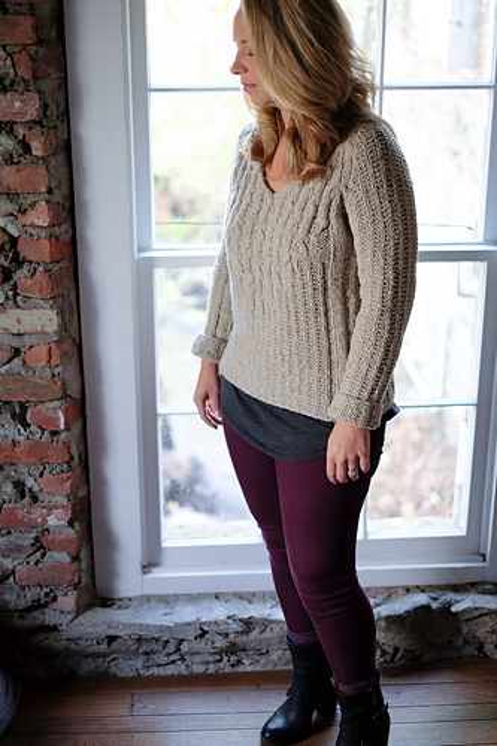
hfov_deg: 25.5
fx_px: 1098
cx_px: 248
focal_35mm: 53
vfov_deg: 37.5
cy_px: 373
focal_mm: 35
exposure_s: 1/60
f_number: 1.4
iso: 250
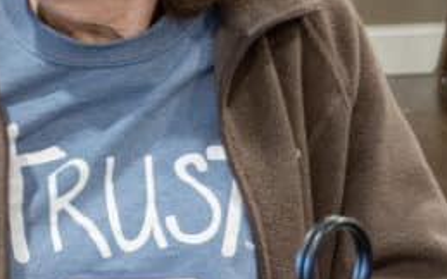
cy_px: -155
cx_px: -345
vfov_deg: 6.3
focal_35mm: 205
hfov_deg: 9.7
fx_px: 2502
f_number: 4.5
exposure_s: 1/20
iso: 500
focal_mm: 29
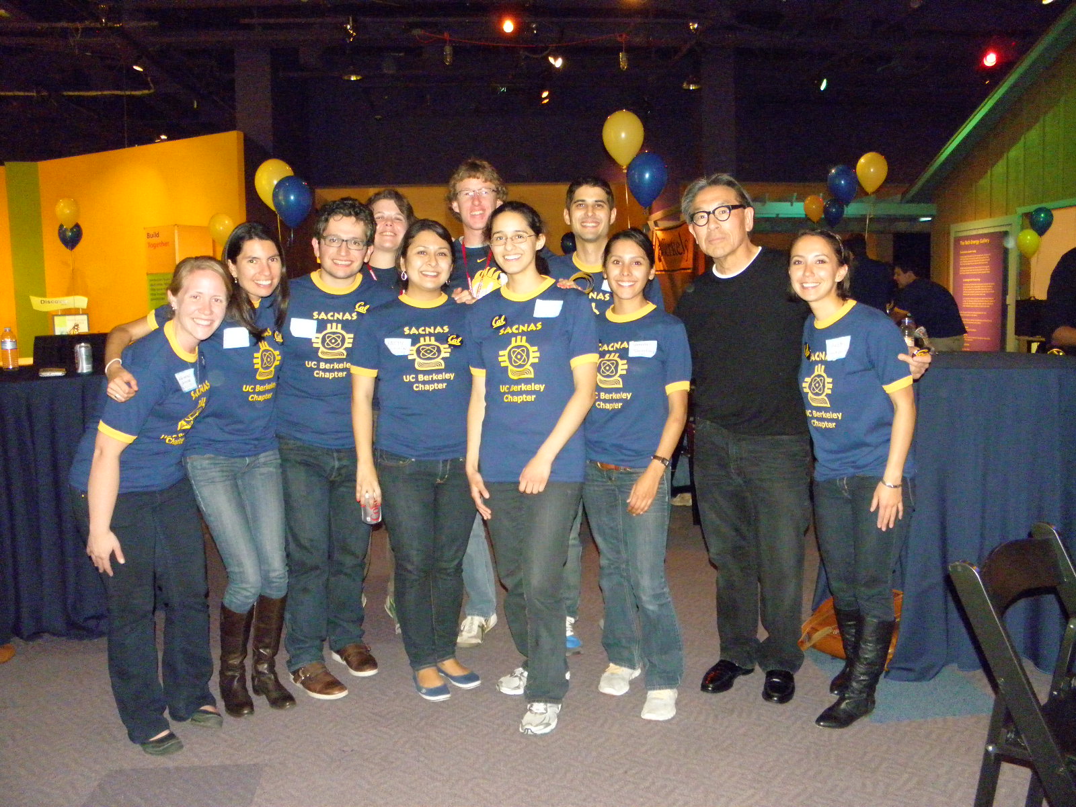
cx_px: 538
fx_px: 870
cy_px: 404
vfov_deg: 49.7
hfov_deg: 63.4
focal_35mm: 28
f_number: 3.5
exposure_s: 1/30
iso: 800
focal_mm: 5
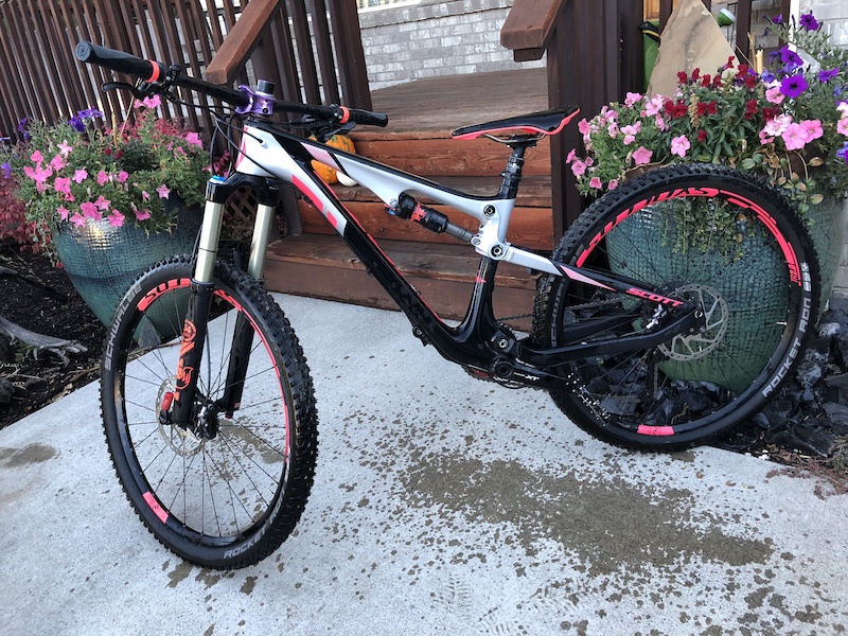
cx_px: 424
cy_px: 318
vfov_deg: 49.7
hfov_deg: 63.4
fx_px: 686
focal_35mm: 28
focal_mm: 4
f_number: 1.8
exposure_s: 1/40
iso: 25
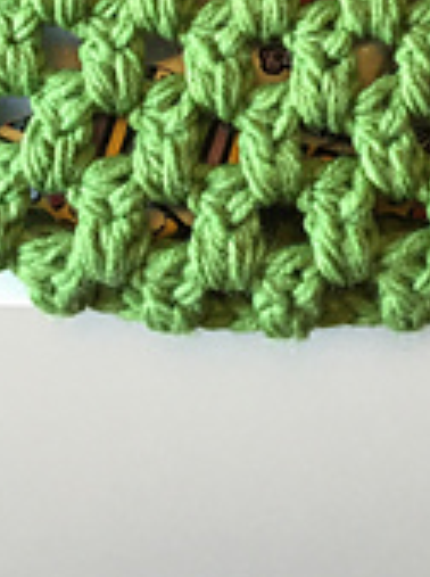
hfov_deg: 16.9
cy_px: -212
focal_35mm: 86
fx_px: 1430
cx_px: 370
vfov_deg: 20.5
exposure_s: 1/30
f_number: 2.2
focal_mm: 4.15
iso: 125
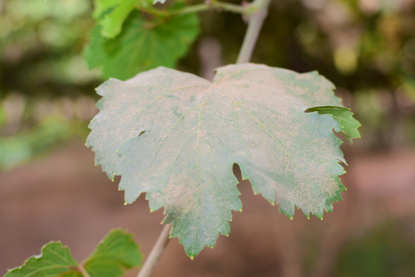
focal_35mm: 52
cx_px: 208
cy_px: 138
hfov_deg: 37.9
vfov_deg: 25.8
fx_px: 605
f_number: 2.8
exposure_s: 1/200
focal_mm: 35
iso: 100
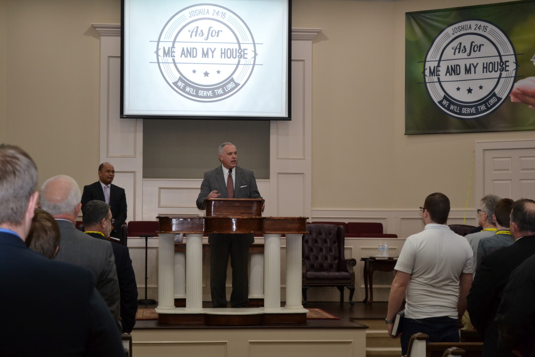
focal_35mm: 82
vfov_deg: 16.6
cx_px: 268
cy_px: 178
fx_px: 1226
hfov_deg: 24.6
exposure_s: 1/60
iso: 900
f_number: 5.6
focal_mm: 55
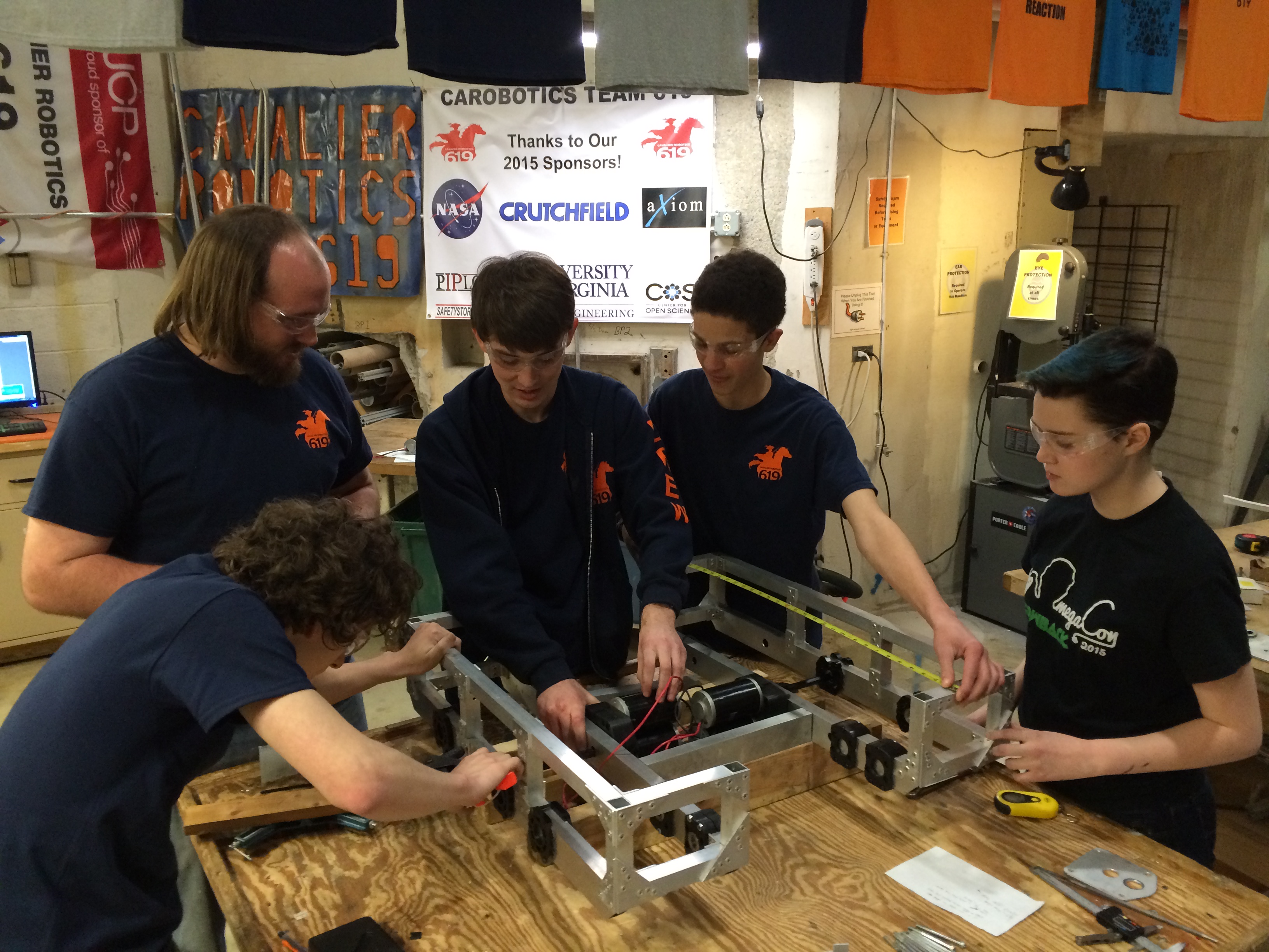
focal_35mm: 29
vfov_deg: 48.2
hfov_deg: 61.7
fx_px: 1063
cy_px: 476
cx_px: 634
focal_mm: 4.15
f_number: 2.2
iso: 200
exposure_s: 1/30
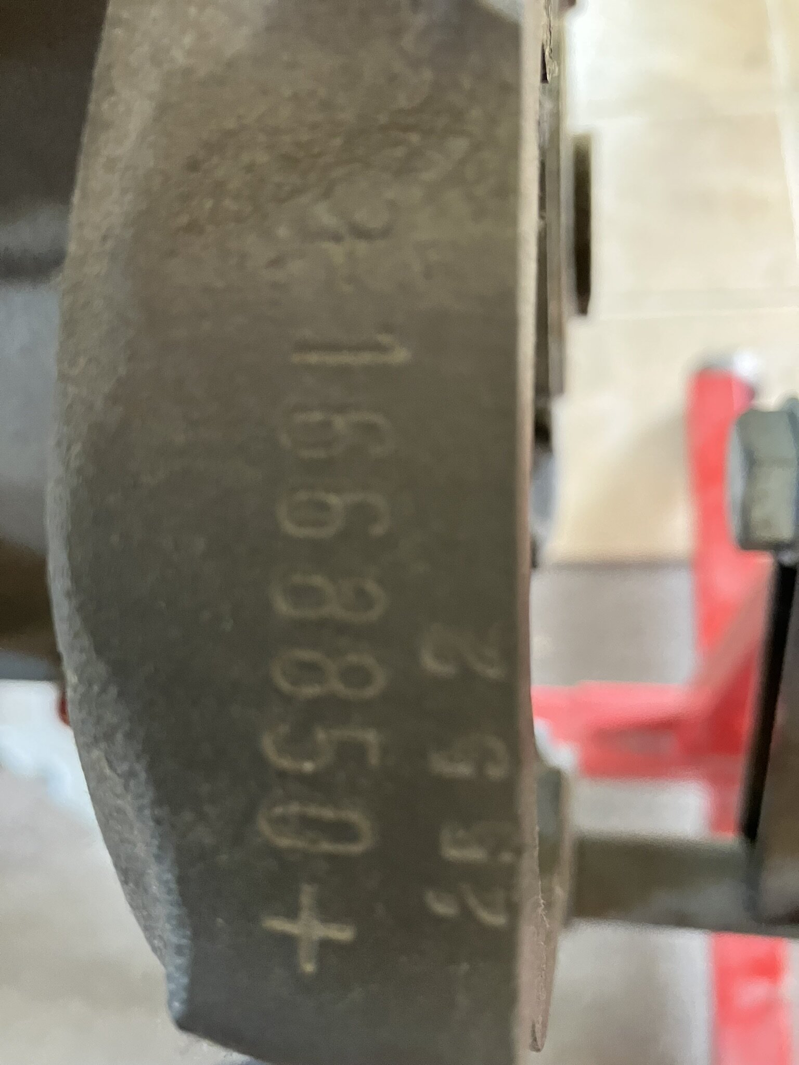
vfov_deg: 63.4
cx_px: 400
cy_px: 532
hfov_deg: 49.7
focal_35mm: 28
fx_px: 862
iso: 320
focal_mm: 3.99
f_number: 1.8
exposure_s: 1/45
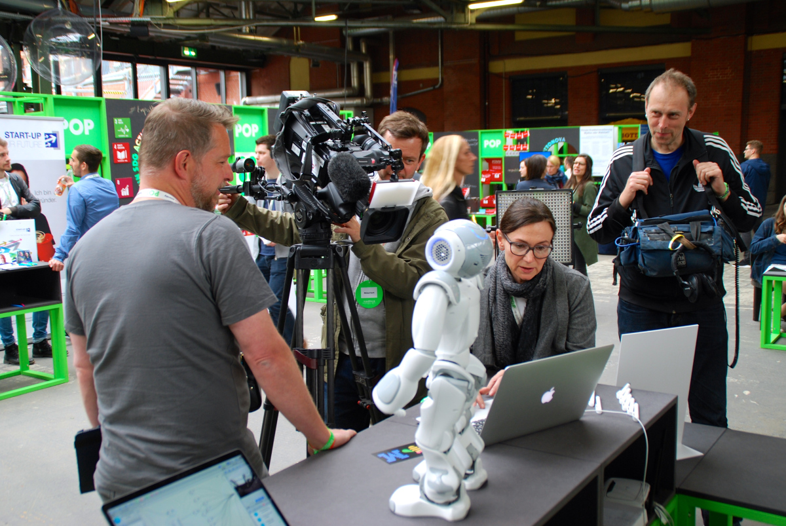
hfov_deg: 51.2
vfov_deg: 35.6
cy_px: 263
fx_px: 820
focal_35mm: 38
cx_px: 393
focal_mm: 25
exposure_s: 1/60
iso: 200
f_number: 4
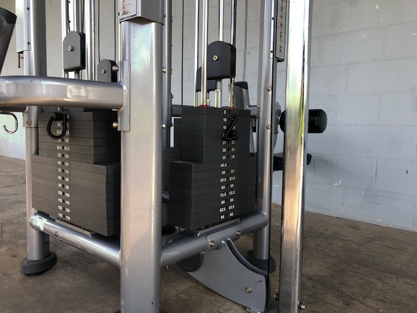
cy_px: 156
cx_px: 208
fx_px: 349
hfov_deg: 61.7
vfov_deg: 48.2
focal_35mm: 29
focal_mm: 3.99
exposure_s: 1/185
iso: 20
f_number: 1.8
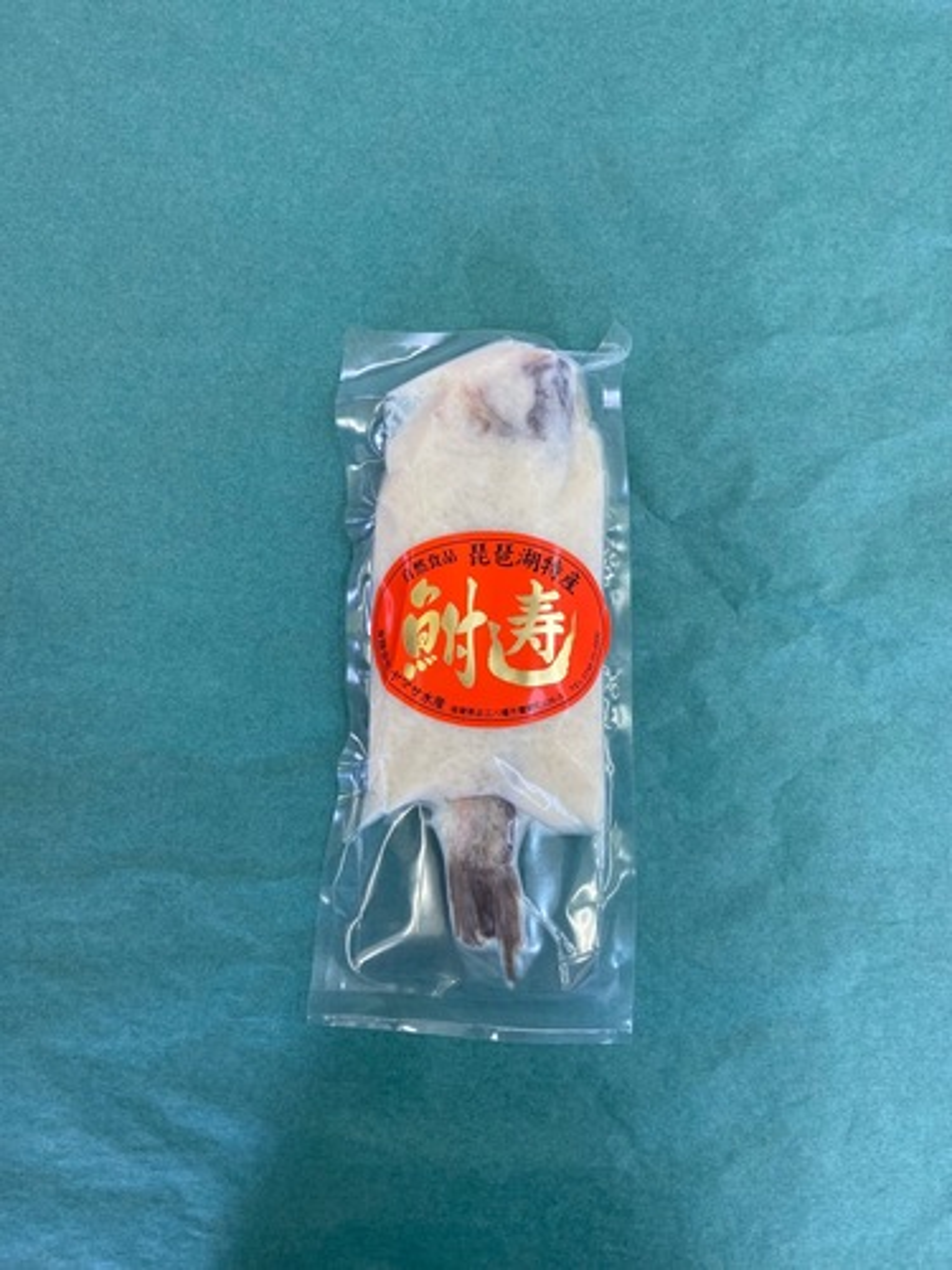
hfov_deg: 53.1
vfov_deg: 67.3
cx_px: 476
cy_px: 635
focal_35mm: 26
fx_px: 953
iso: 64
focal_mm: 4.25
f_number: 1.8
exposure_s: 1/60
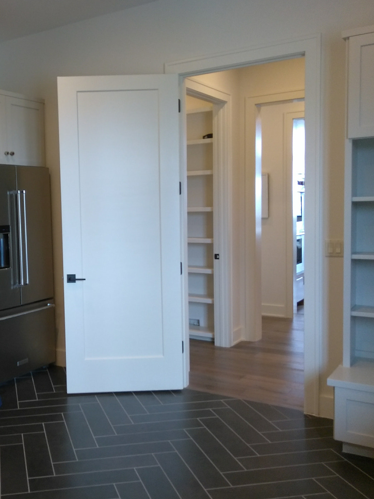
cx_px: 75
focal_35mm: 29
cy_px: 247
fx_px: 418
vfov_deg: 61.7
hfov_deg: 45.8
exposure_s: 1/30
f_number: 2.2
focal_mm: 3.46
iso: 215
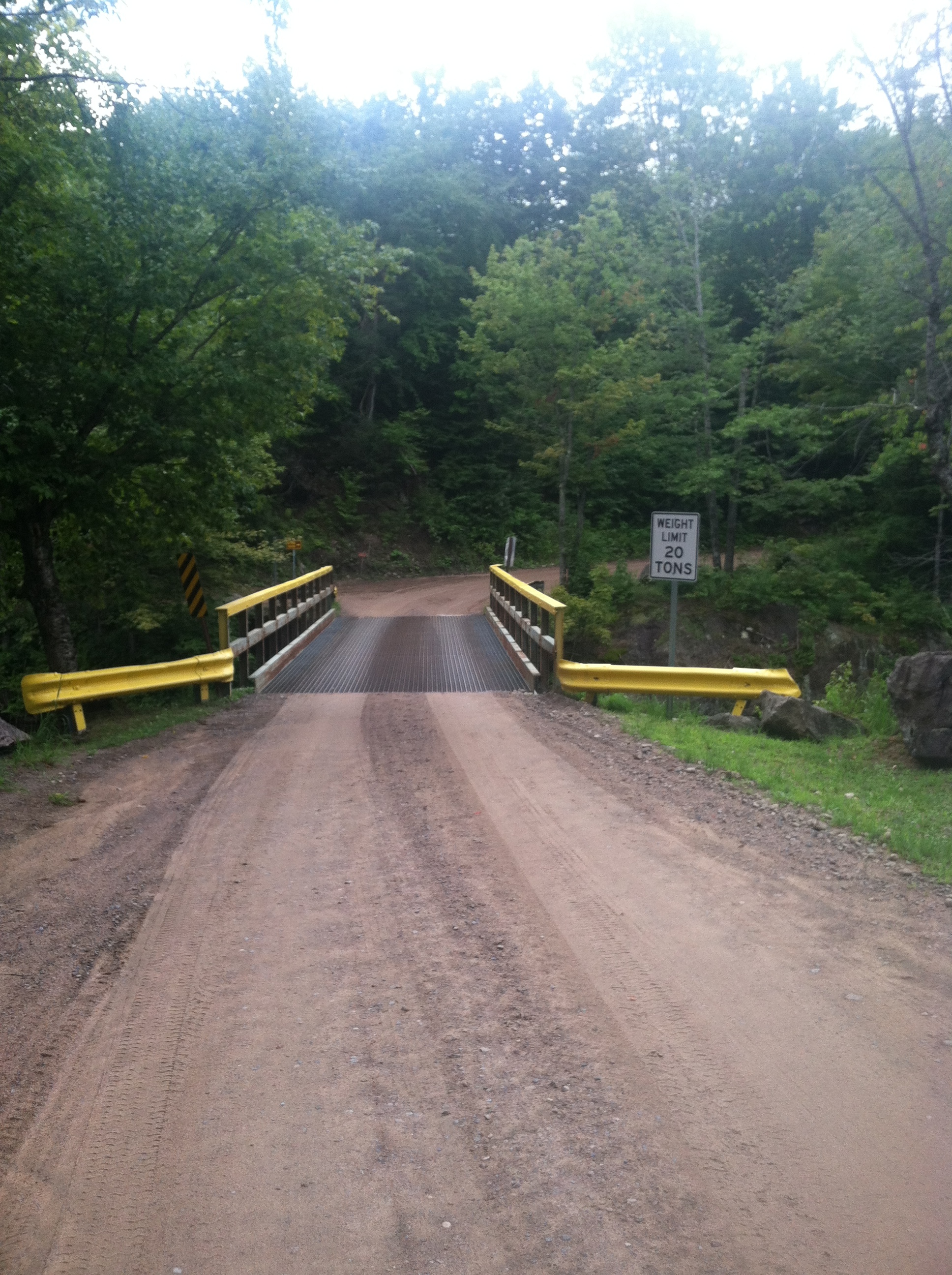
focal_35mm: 35
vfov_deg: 52.7
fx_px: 1287
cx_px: 476
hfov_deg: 40.6
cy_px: 638
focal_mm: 3.85
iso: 80
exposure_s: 1/380
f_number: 2.8
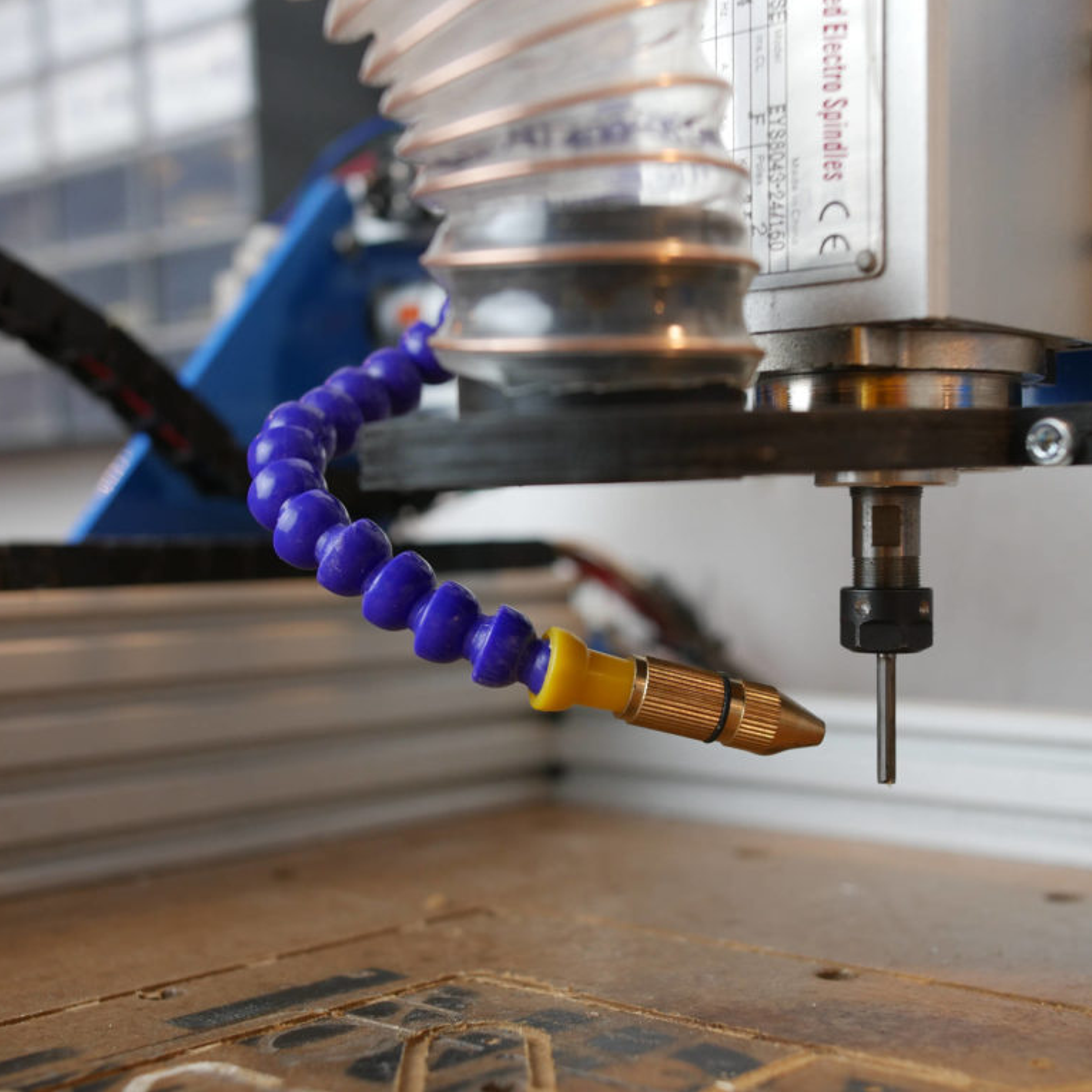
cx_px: 599
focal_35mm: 52
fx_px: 1856
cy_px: 545
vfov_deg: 32.8
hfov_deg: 32.8
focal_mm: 22
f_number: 2.2
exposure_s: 1/60
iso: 400
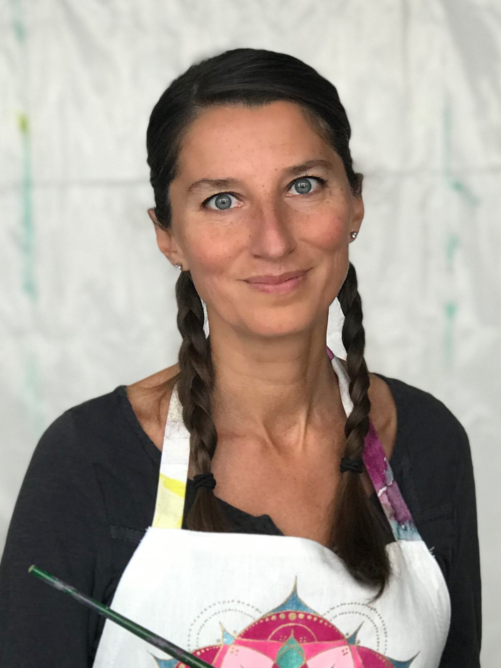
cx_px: 250
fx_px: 1100
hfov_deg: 25.7
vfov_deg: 33.8
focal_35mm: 57
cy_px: 334
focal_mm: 6.6
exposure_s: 1/50
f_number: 2.8
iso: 40
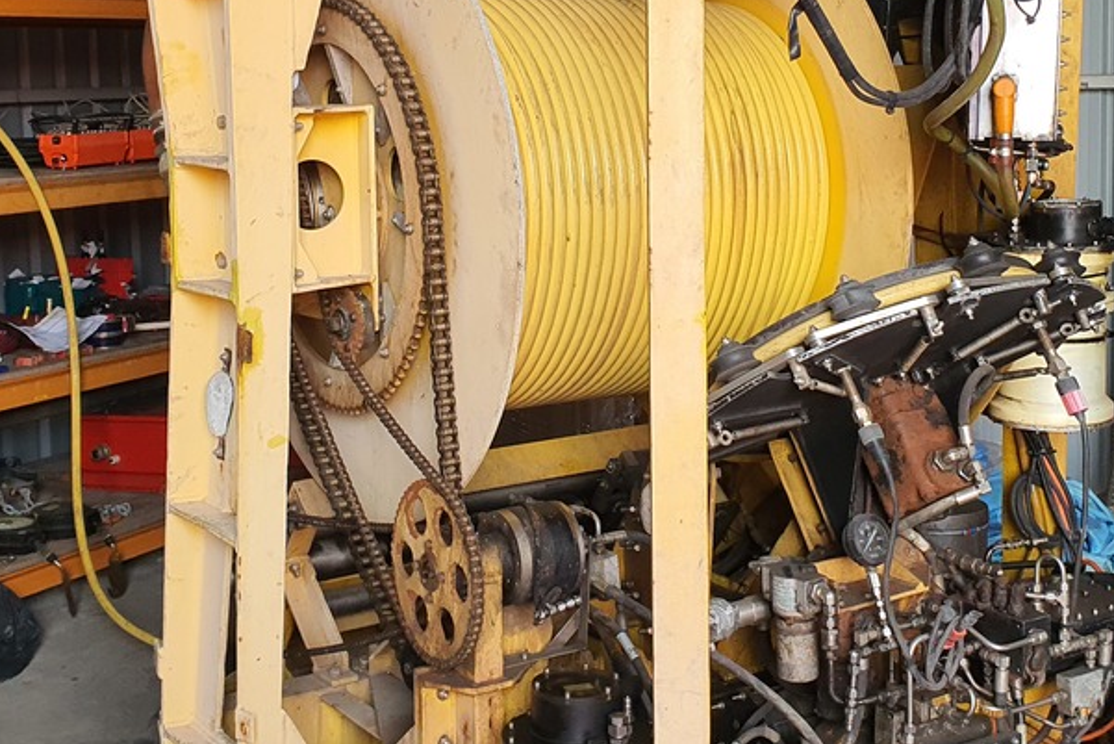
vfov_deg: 25.0
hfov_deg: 36.8
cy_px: 276
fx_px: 1671
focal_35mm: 54
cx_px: 608
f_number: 2.4
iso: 160
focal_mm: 4.3
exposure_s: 1/100
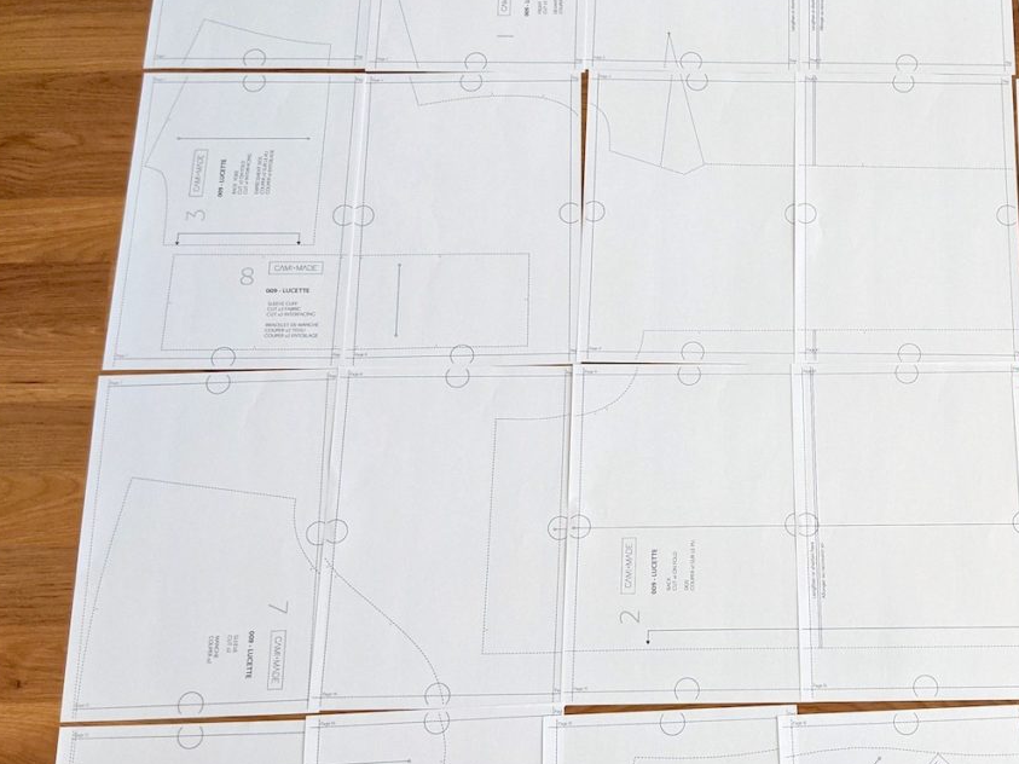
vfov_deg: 35.1
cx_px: 760
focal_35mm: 41
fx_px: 1207
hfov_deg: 44.3
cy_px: 374
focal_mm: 4.44
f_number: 1.8
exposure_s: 1/120
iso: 244
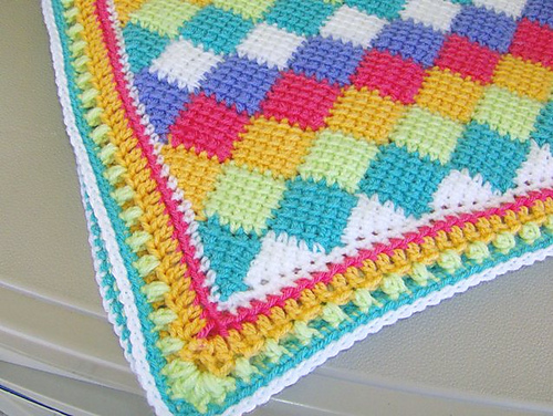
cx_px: 276
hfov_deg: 51.3
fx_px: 576
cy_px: 208
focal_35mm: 36
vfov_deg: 39.7
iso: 200
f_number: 2.8
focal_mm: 6
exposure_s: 1/992
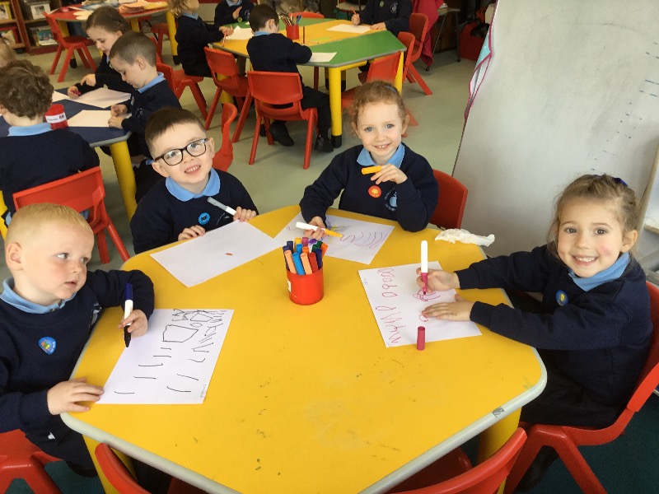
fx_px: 590
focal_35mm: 31
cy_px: 247
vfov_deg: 45.4
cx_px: 330
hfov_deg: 58.4
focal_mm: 3.3
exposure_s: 1/50
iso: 32
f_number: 2.4
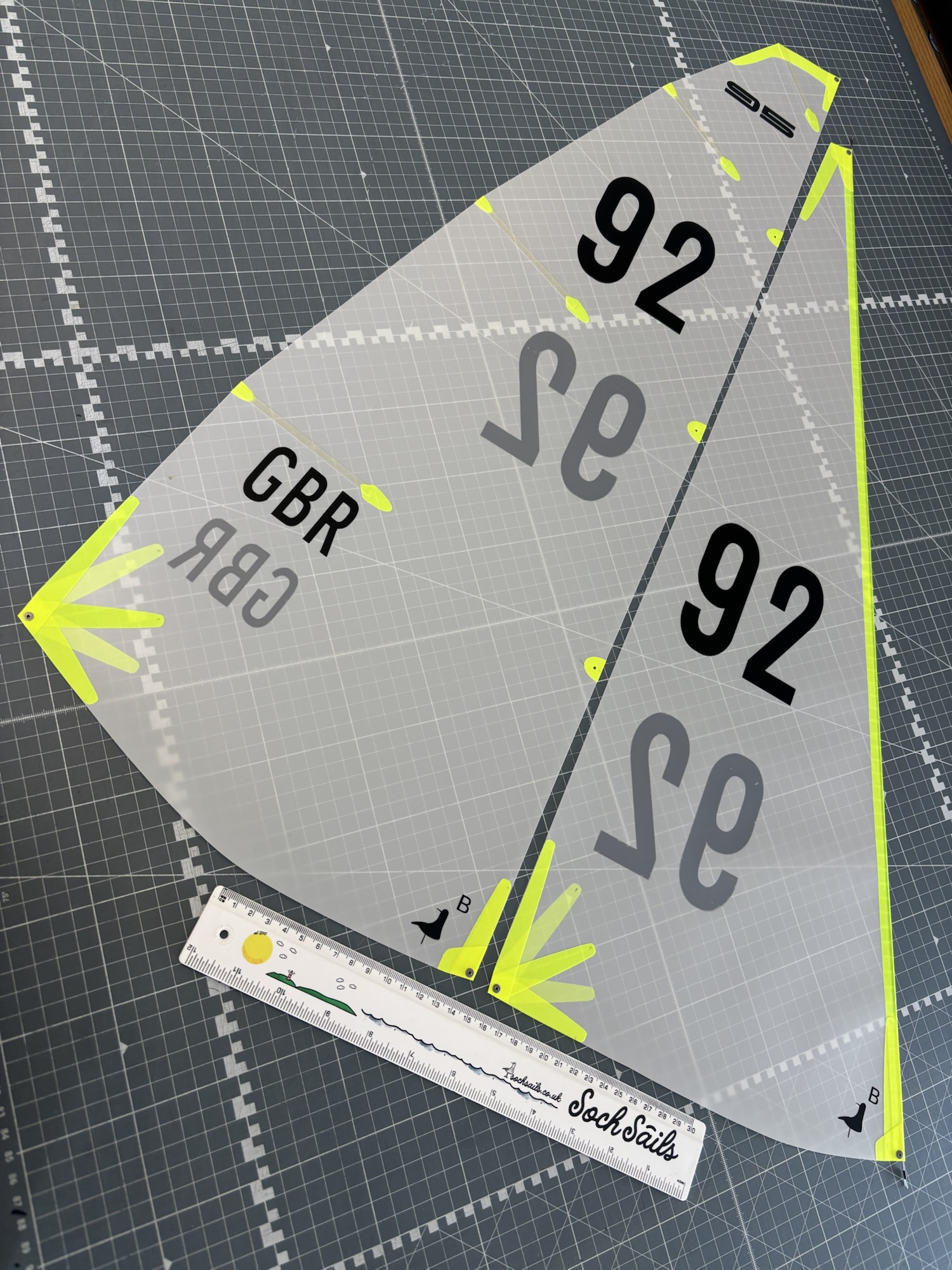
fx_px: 953
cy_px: 635
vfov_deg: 67.3
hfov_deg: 53.1
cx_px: 476
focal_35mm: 26
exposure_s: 1/100
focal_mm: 5.96
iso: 80
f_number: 1.6
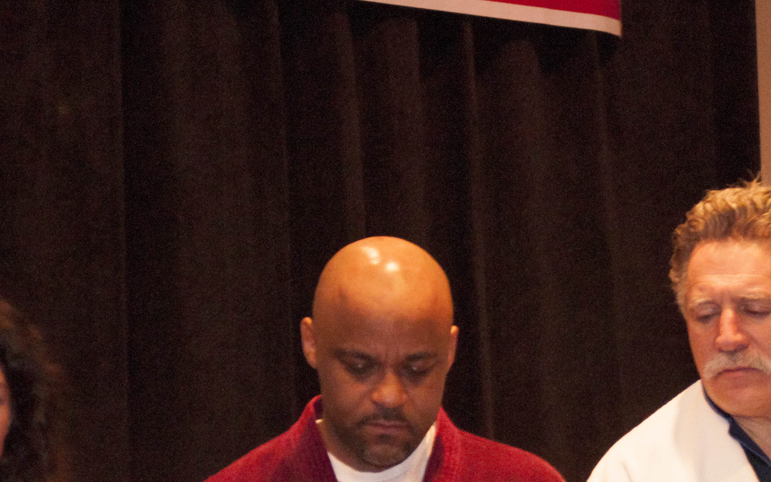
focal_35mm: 205
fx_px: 4308
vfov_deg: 6.4
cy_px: 409
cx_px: 614
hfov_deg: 10.2
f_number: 5.6
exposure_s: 1/80
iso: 400
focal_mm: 80
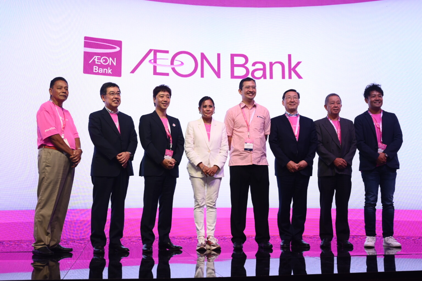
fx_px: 492
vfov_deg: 31.9
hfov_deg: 46.4
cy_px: 140
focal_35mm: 42
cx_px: 211
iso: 800
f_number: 4.5
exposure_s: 1/200
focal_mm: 42
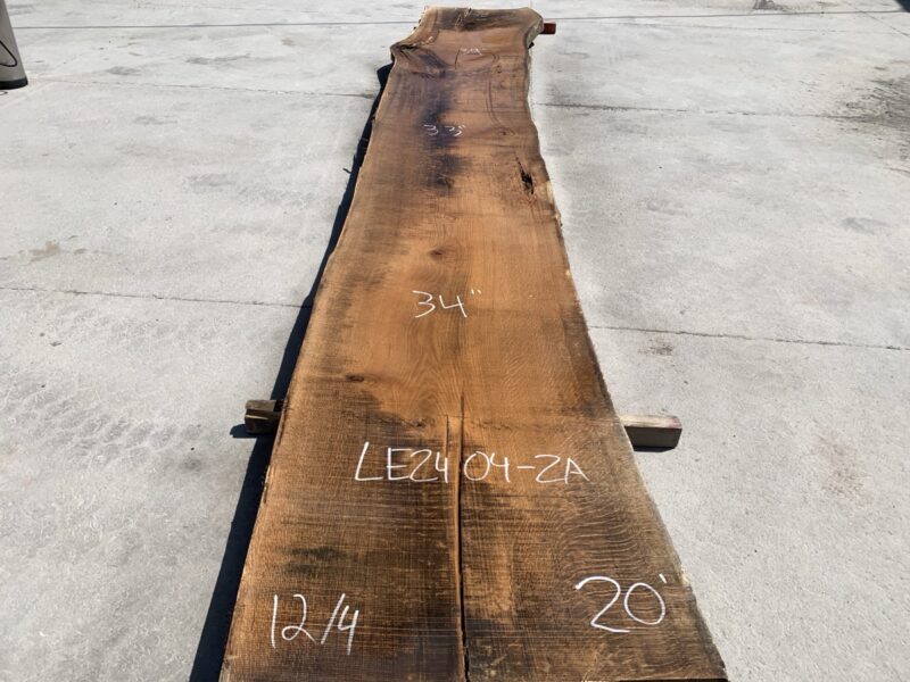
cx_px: 455
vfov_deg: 53.1
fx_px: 683
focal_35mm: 26
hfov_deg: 67.3
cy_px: 341
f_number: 1.8
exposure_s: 1/3937
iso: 25
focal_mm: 4.25
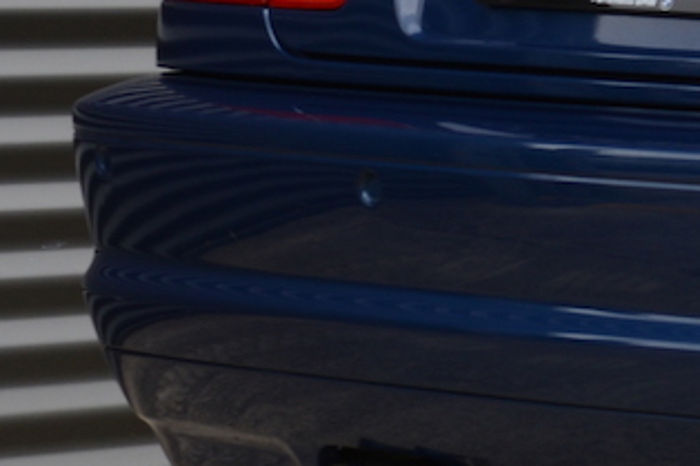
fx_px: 5930
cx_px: 1647
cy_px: 94
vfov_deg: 4.5
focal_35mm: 305
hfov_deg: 6.4
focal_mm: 48
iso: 220
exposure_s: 1/250
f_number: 8
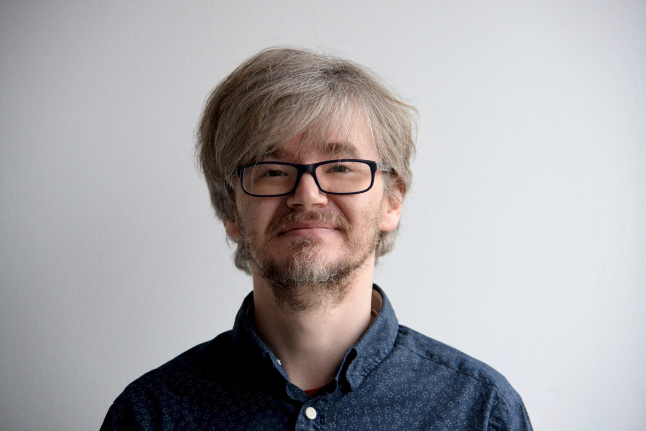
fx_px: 1652
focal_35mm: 92
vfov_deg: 14.9
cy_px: 216
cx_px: 323
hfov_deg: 22.1
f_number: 5
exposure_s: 1/400
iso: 1600
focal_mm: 92
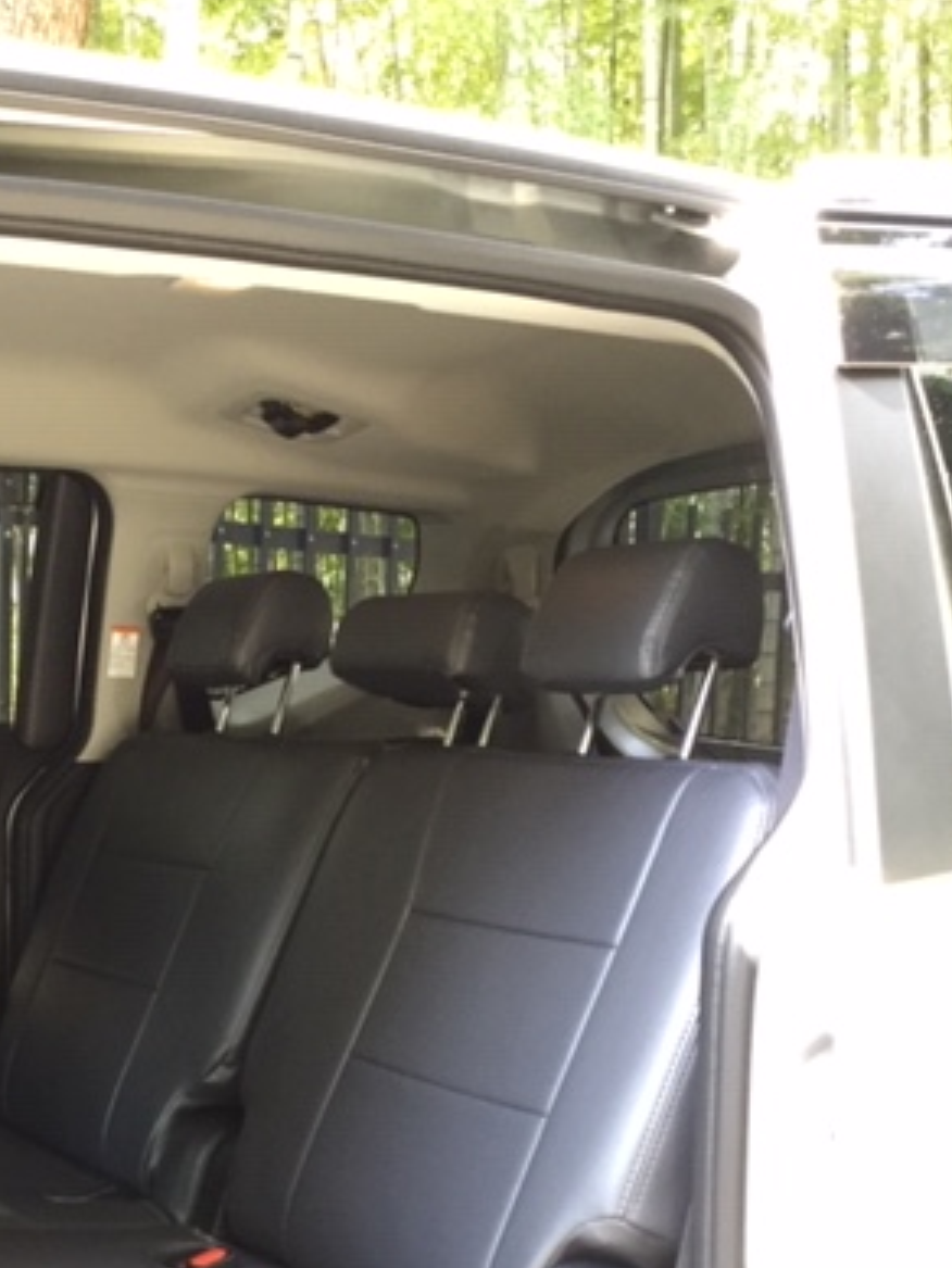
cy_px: 883
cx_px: 218
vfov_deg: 36.9
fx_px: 1869
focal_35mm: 51
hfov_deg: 28.1
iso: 80
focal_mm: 3.3
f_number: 2.4
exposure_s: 1/30
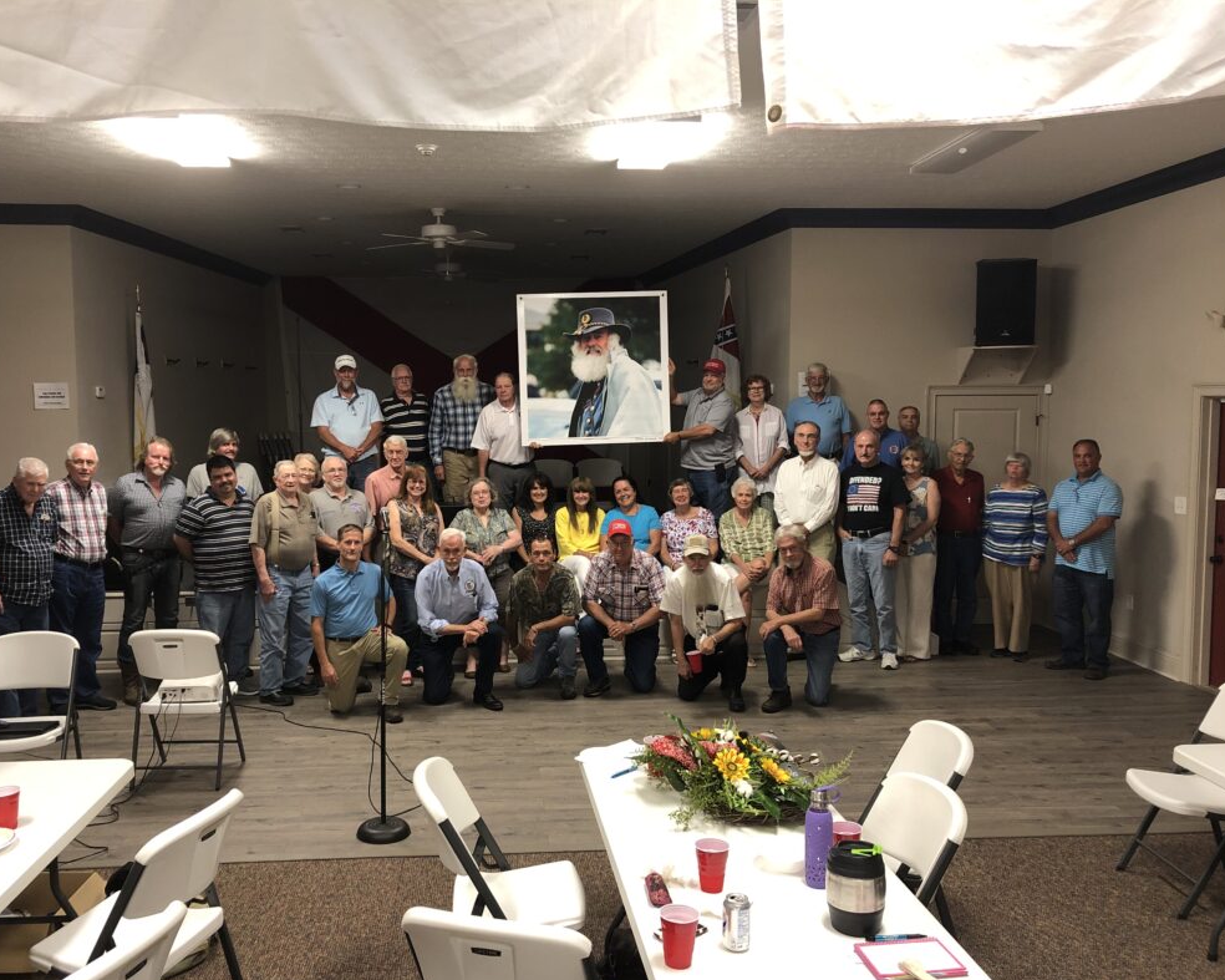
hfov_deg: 58.7
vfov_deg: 48.5
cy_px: 503
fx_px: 1088
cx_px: 559
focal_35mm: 30
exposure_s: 1/15
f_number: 1.8
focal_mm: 3.99
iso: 50
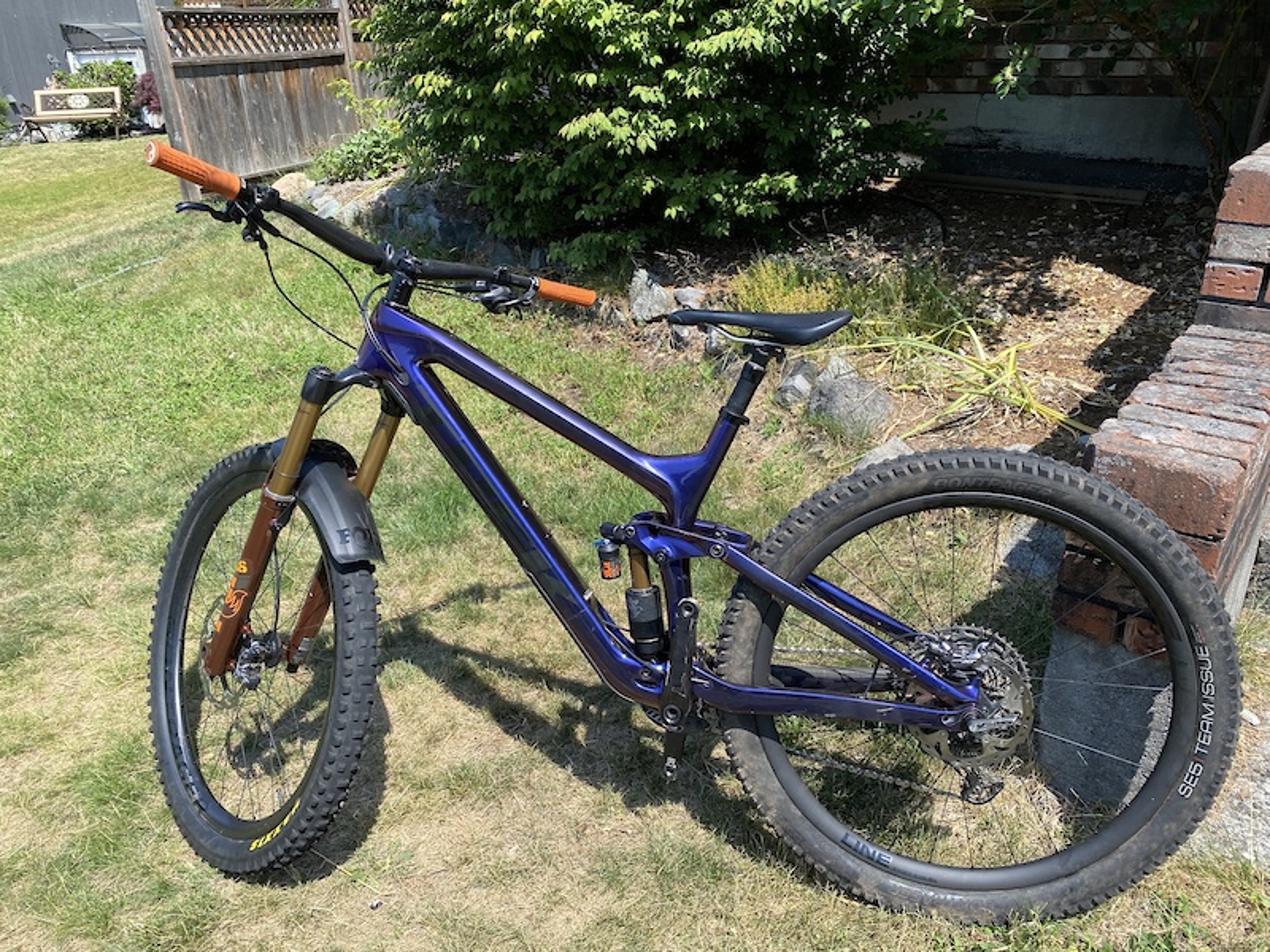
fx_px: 954
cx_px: 635
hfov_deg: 67.3
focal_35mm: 26
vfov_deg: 53.1
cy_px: 476
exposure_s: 1/1135
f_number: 1.8
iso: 32
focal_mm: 4.25
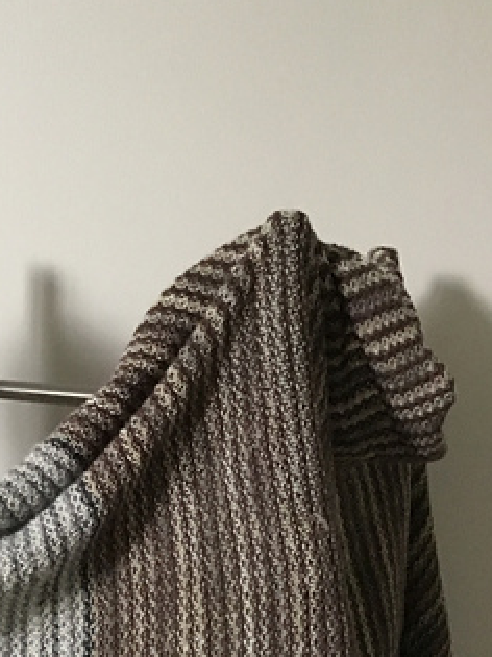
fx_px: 1195
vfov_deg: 30.3
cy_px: 473
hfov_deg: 22.4
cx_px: 2
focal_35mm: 63
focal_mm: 3.3
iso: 200
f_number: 2.4
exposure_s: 1/20
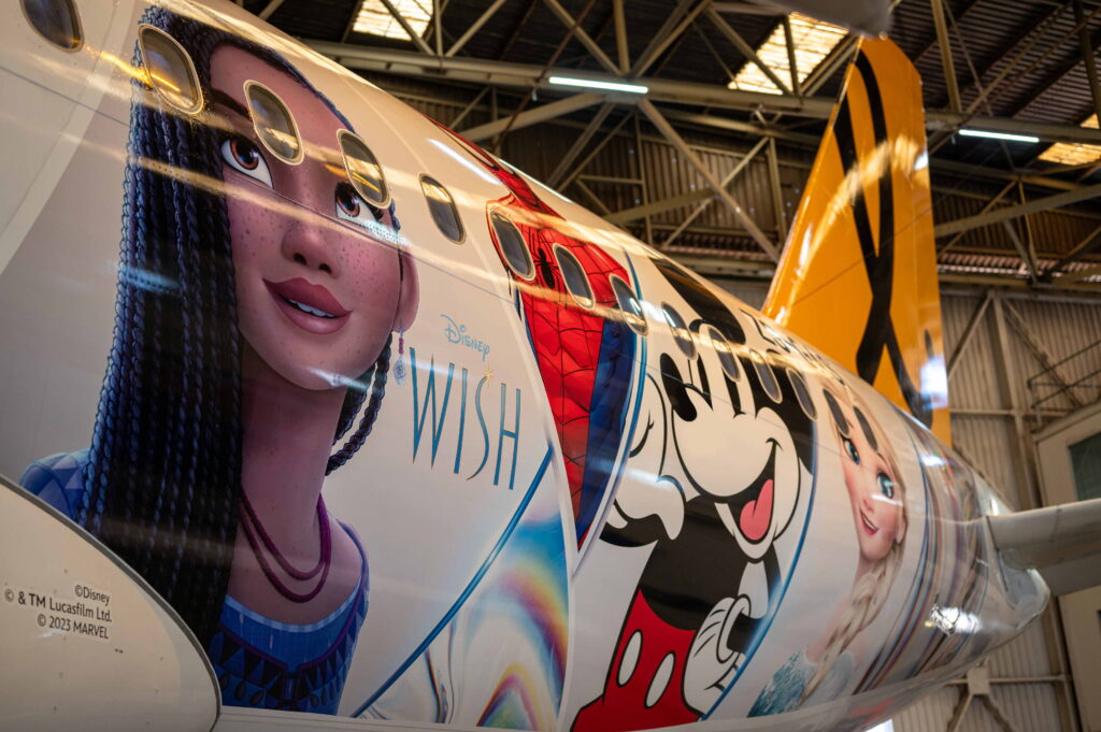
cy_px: 366
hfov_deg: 39.6
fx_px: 1528
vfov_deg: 26.9
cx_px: 550
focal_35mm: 50
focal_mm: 50
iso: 500
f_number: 2.5
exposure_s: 1/500
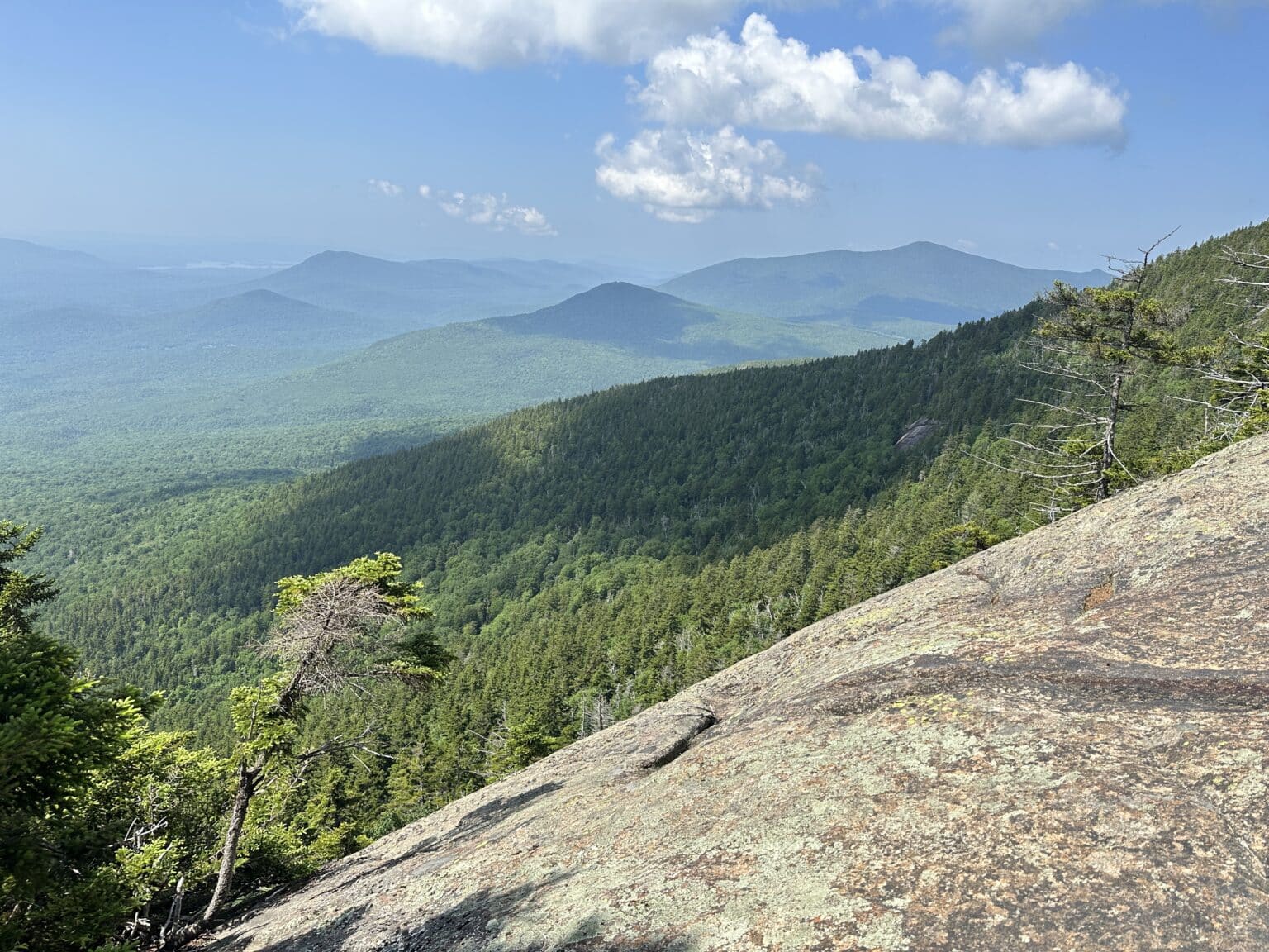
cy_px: 476
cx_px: 634
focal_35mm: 24
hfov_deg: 71.6
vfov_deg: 56.8
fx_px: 880
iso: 80
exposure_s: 1/2591
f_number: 1.78
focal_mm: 6.86
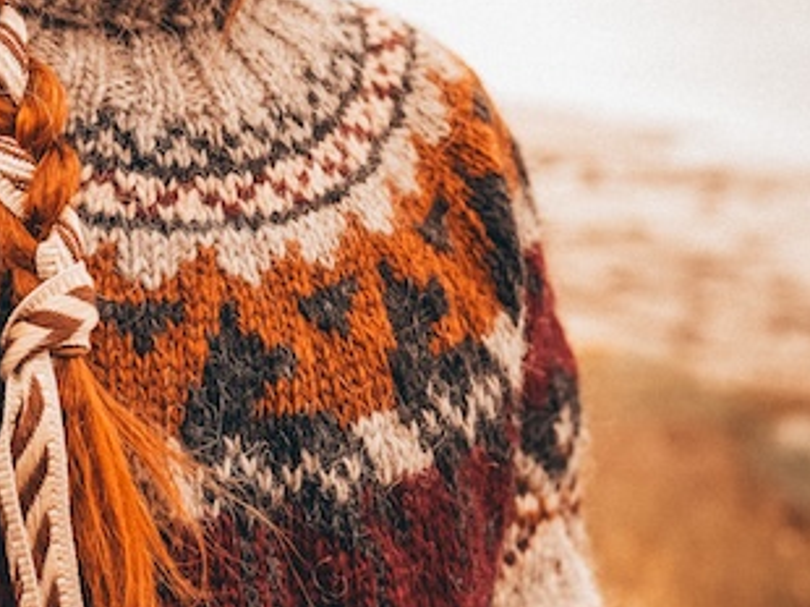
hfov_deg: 16.2
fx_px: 2781
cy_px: 160
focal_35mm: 119
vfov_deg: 12.4
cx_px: -1
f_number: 2.8
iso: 80
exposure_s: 1/160
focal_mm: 38.3
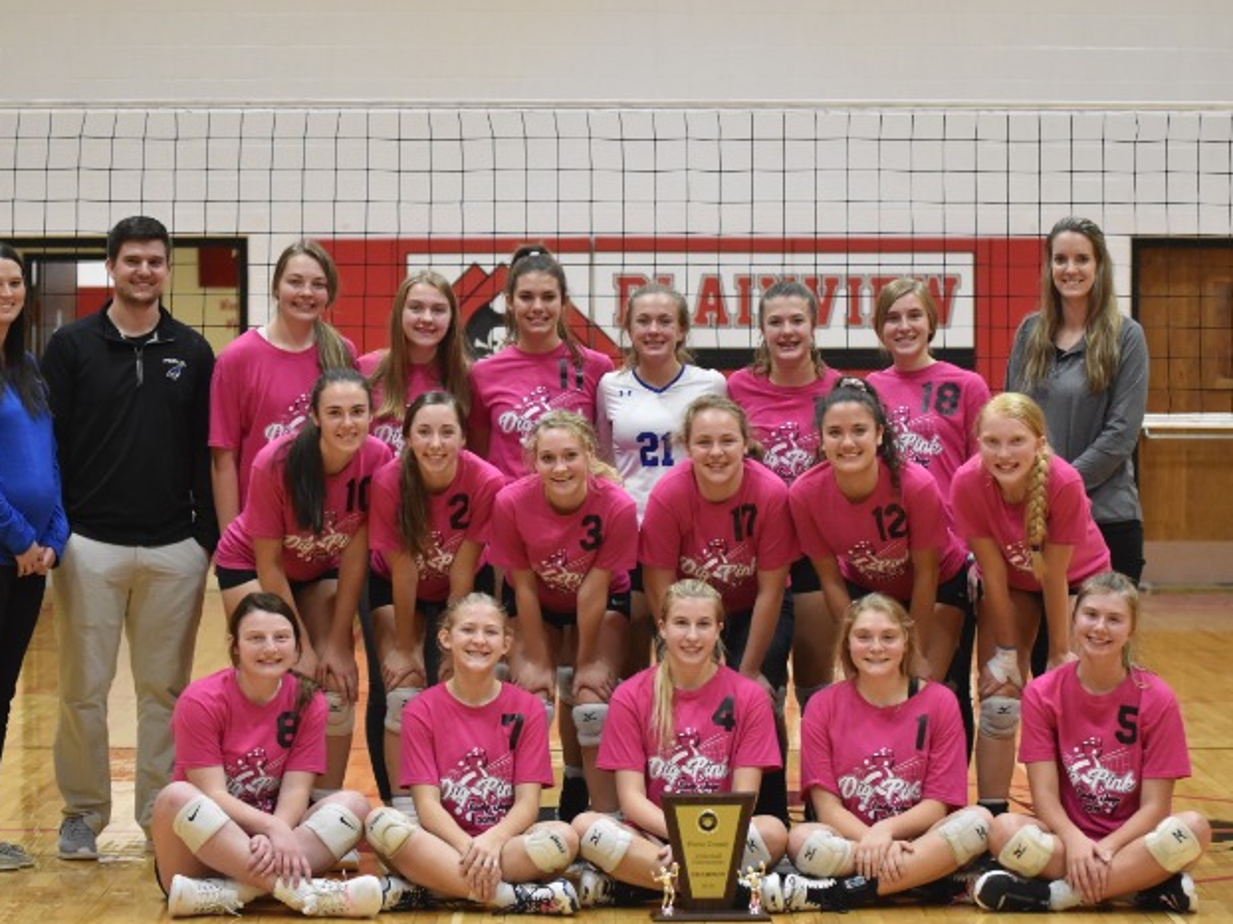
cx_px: 636
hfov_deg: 15.2
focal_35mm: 130
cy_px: 399
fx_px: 4629
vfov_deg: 11.4
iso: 2200
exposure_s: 1/500
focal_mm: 70
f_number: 2.8
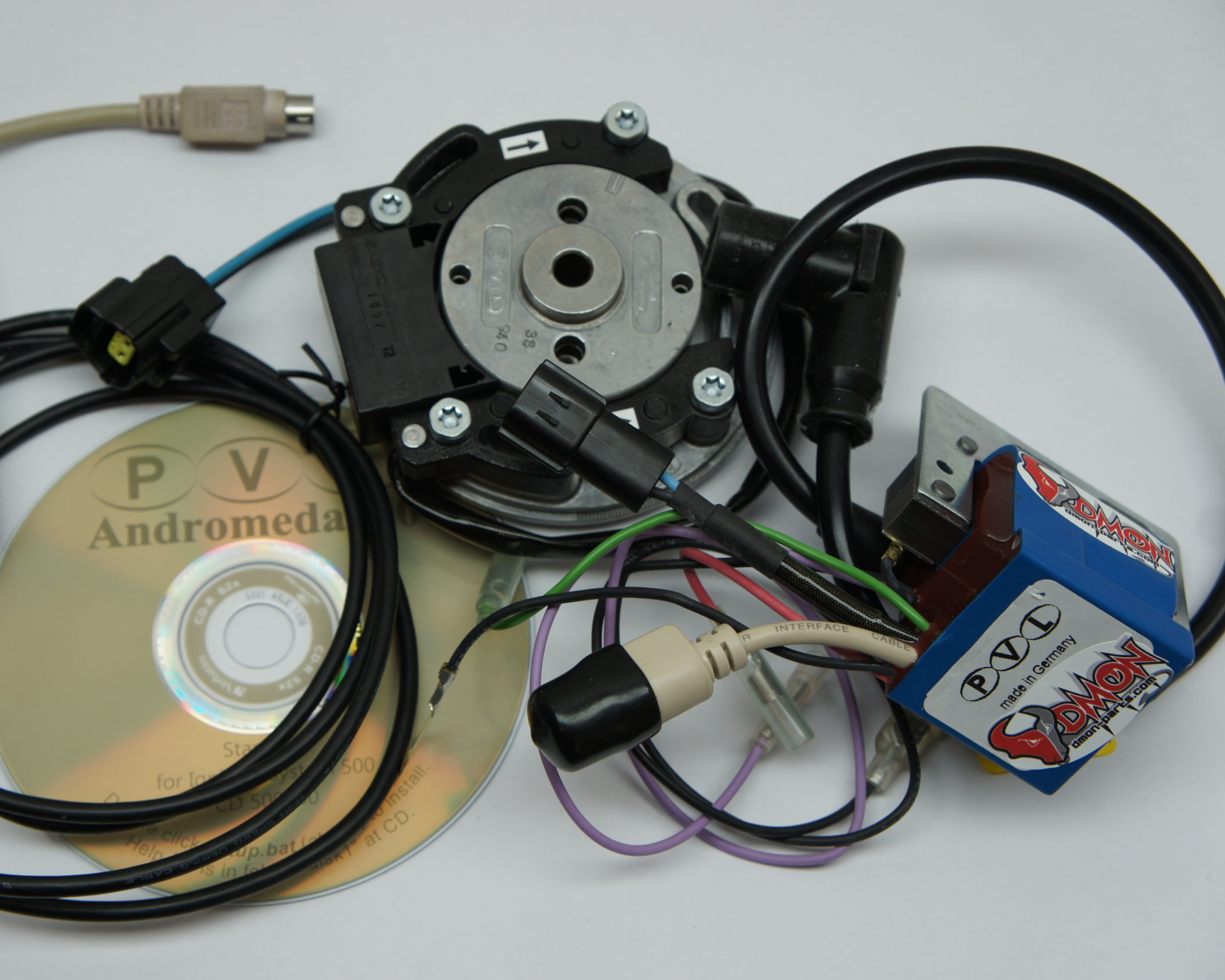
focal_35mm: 57
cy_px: 493
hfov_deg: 33.2
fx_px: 2051
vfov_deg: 26.9
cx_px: 493
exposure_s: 1/80
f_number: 5.6
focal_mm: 33
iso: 200
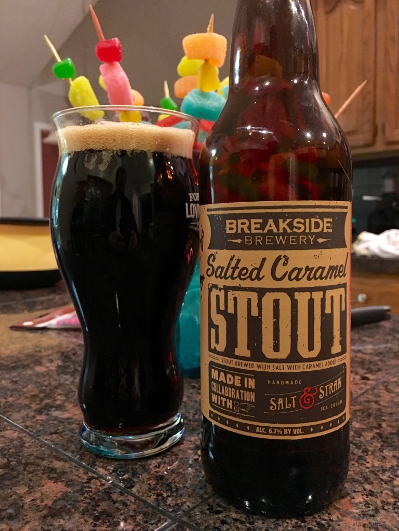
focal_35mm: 29
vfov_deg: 61.7
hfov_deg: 48.2
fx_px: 446
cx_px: 200
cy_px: 266
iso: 250
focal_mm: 4.15
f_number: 2.2
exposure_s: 1/15
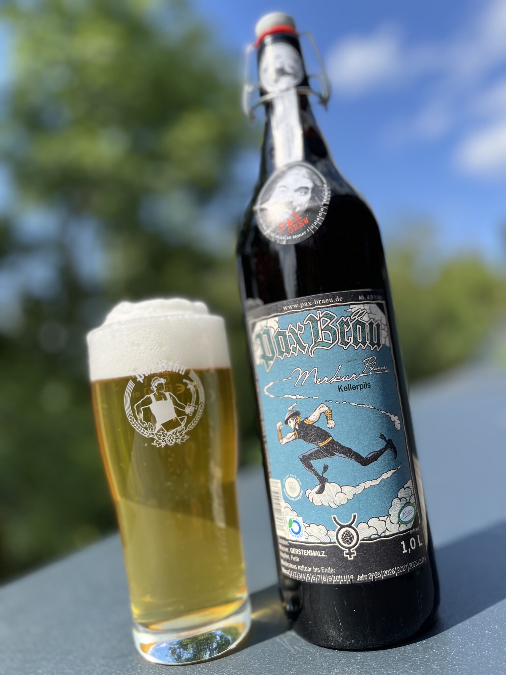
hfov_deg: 53.1
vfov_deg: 67.3
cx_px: 253
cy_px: 338
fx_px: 507
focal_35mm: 26
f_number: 1.6
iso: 50
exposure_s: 1/2062
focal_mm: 5.1
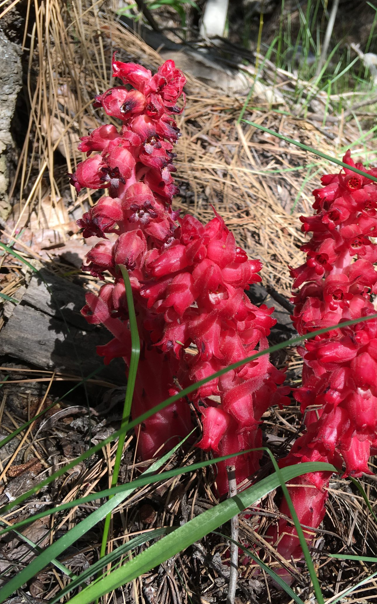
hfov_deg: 33.3
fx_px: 625
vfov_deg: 51.5
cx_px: 248
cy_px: 324
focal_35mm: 38
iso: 25
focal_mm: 4.15
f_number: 2.2
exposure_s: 1/330
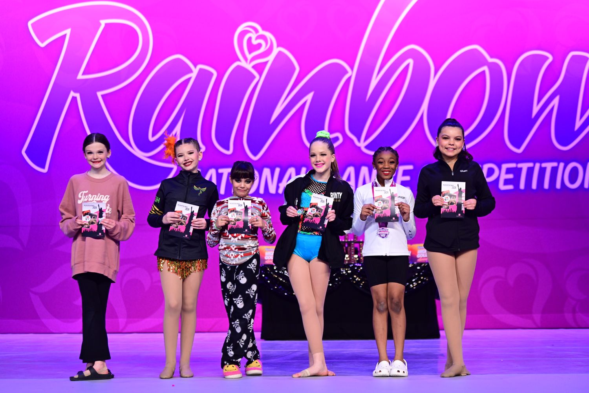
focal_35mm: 70
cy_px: 196
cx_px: 294
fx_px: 1145
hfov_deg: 28.8
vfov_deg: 19.5
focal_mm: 70
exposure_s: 1/1000
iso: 1600
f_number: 2.8
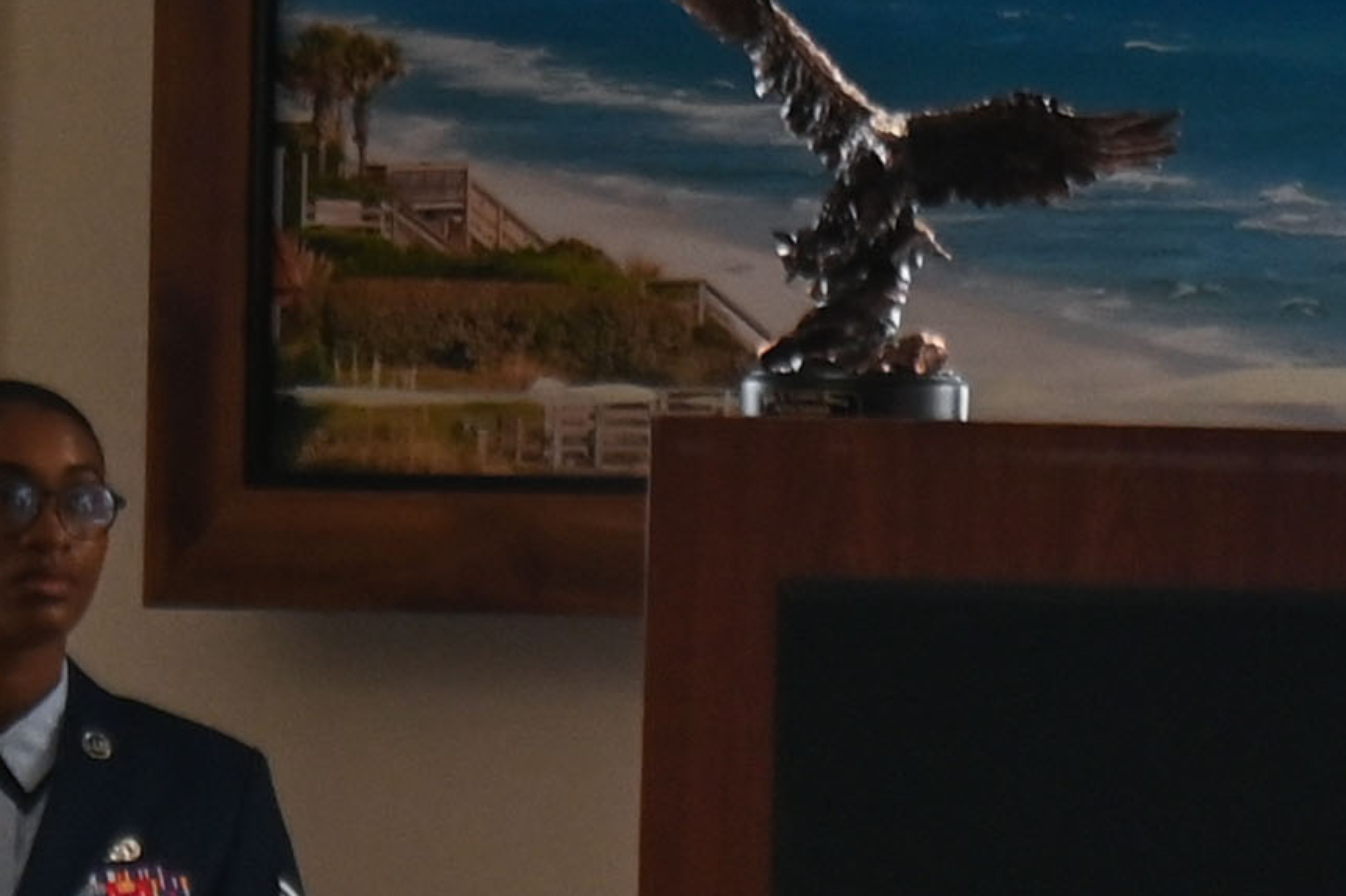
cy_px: 799
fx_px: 18350
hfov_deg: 4.2
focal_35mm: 491
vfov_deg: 2.8
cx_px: 1718
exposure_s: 1/125
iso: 800
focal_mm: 70
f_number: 2.8
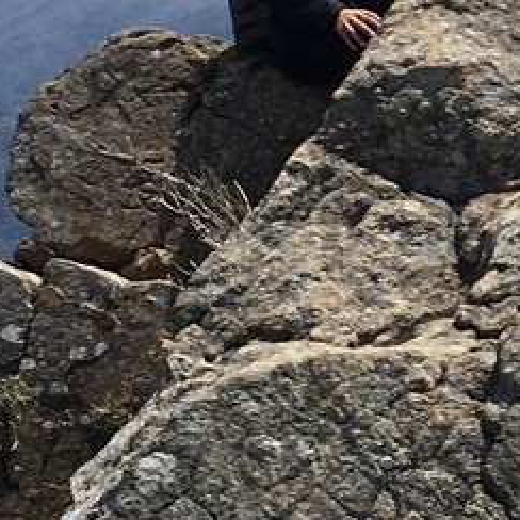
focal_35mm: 179
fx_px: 3042
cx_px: 838
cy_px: 80
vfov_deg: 9.7
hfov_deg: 9.4
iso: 25
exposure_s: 1/1876
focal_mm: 4.15
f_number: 2.2
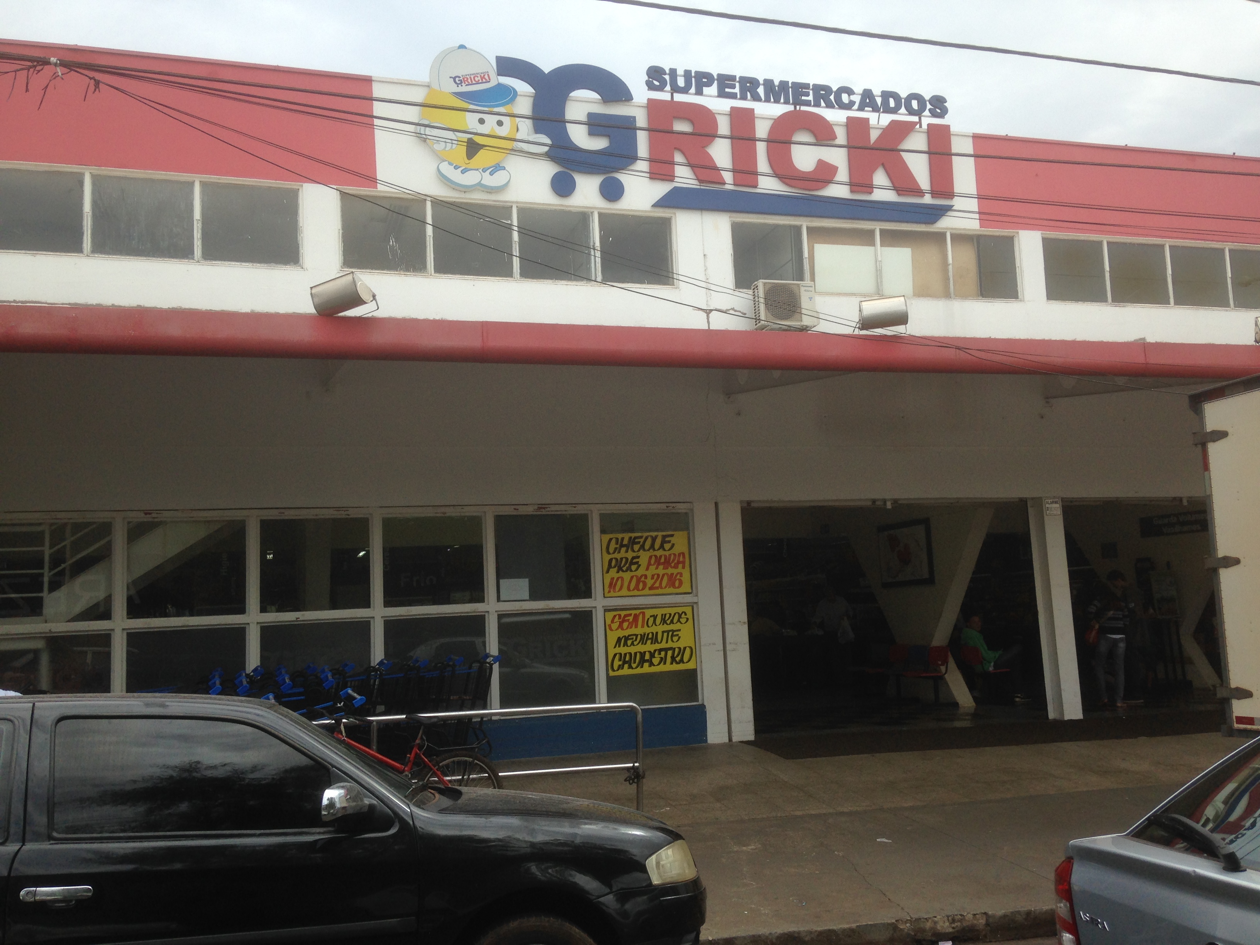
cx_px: 630
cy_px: 472
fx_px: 1201
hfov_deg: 55.4
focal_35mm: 33
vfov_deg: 42.9
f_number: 2.4
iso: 50
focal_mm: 4.12
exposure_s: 1/797
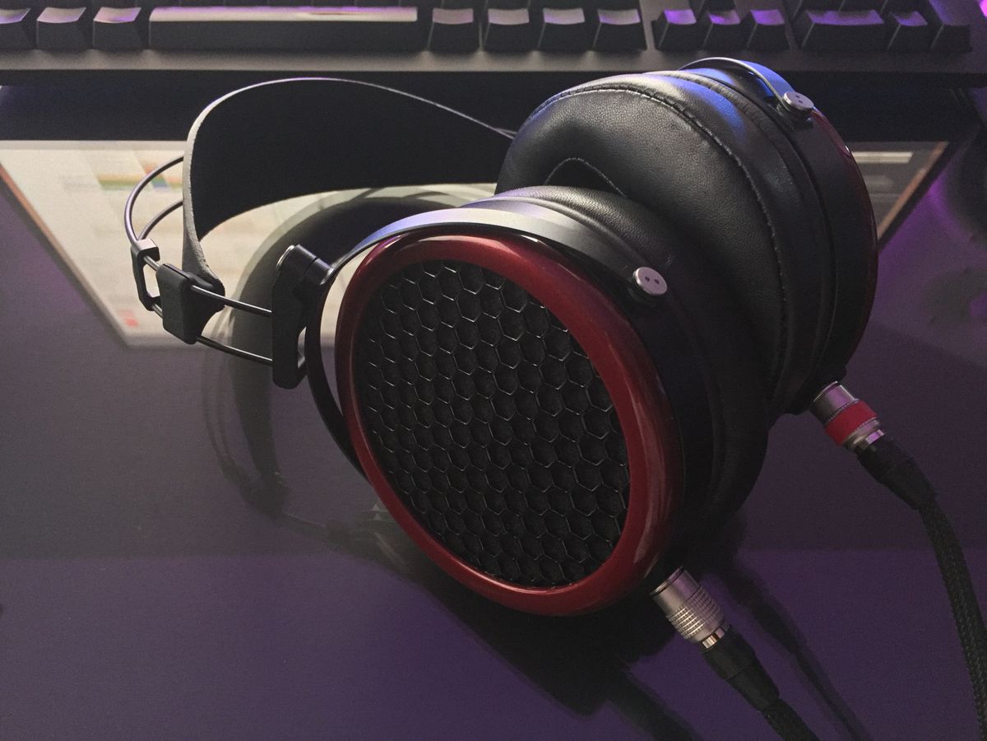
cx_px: 494
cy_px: 370
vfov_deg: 48.2
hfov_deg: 61.7
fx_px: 827
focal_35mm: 29
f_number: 2.2
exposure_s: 1/15
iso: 400
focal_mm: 4.15
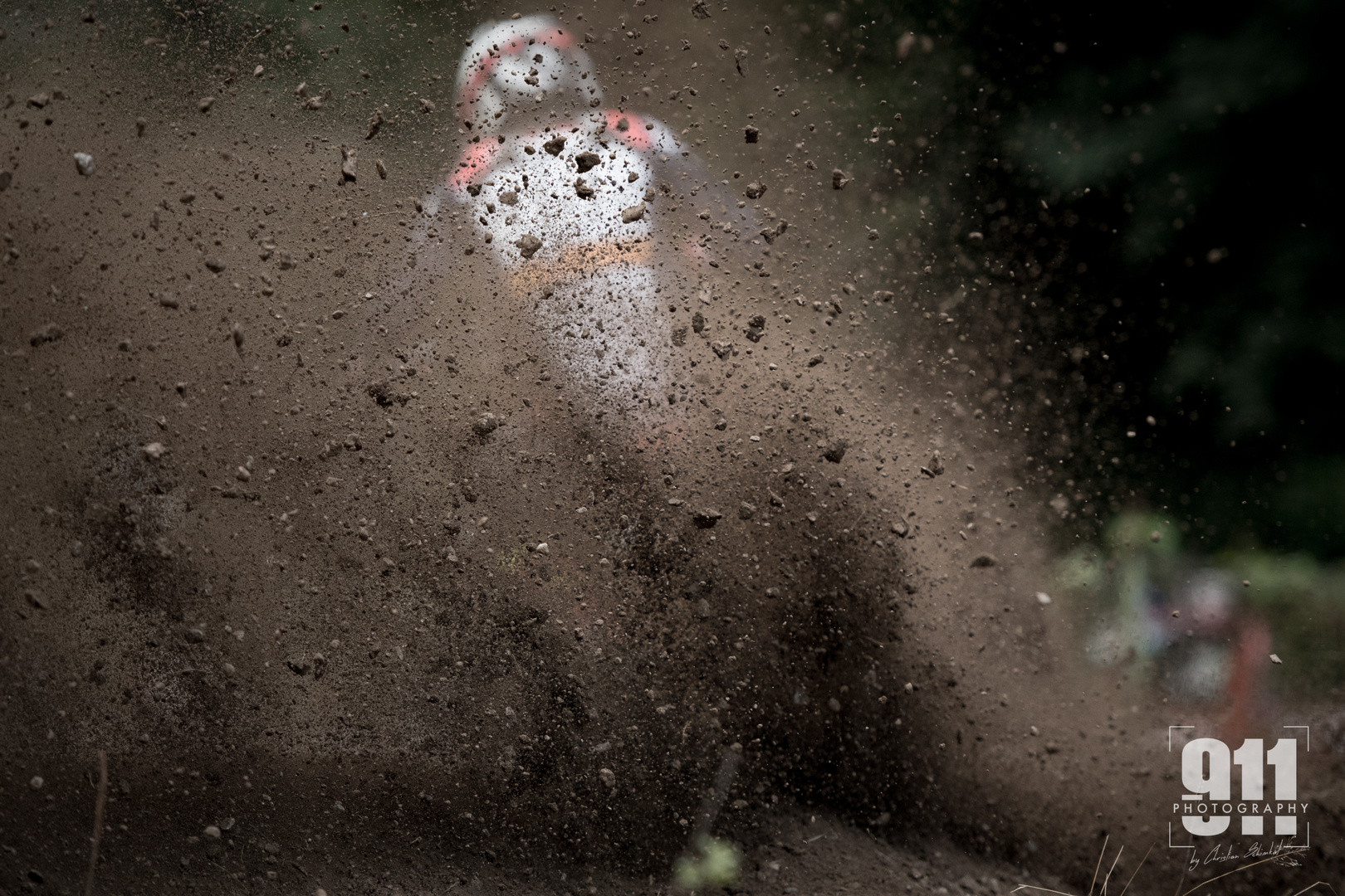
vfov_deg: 5.7
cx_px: 672
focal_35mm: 240
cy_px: 448
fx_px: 8966
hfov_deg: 8.6
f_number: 2.8
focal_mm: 160
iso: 1000
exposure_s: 1/2000
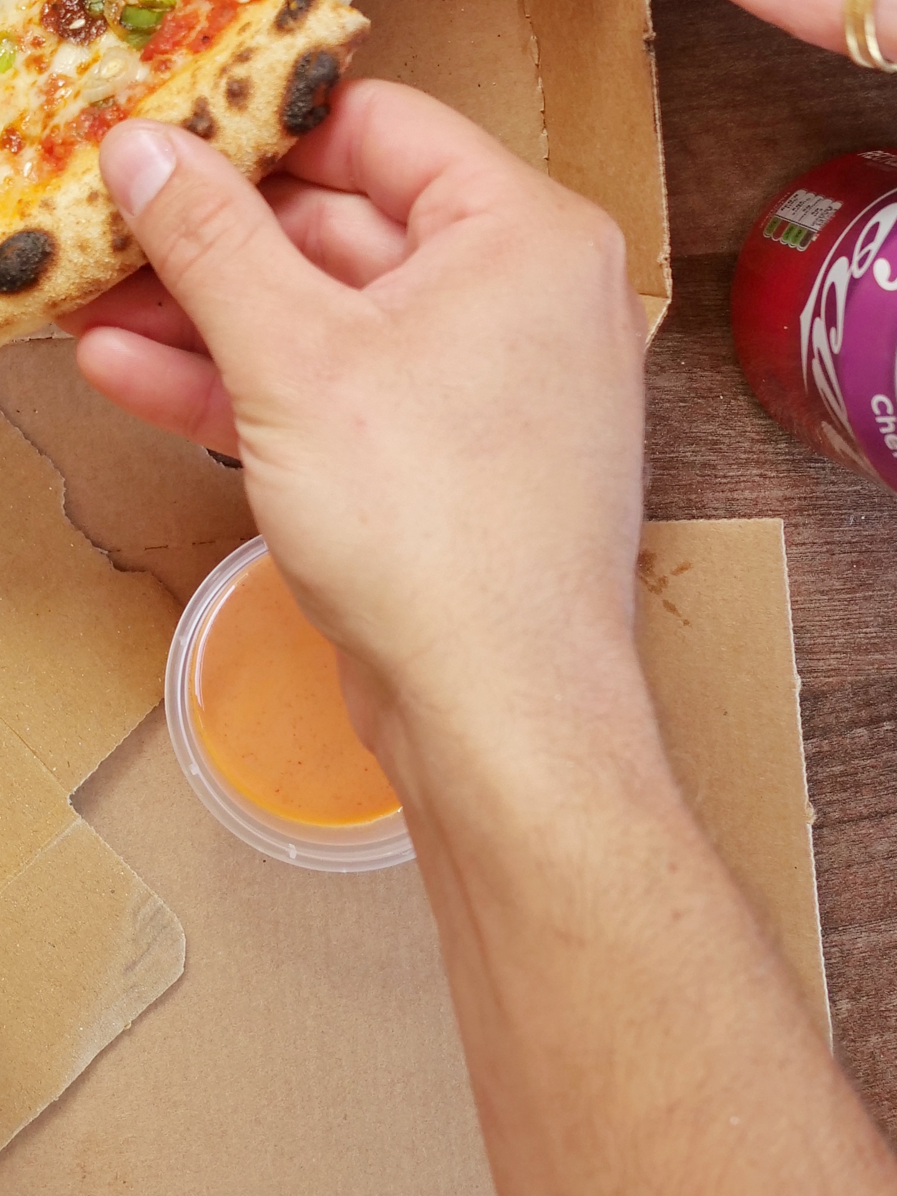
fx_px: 4111
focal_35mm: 119
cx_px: -193
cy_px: -171
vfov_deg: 16.0
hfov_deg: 12.2
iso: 400
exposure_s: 1/200
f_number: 3.2
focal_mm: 22
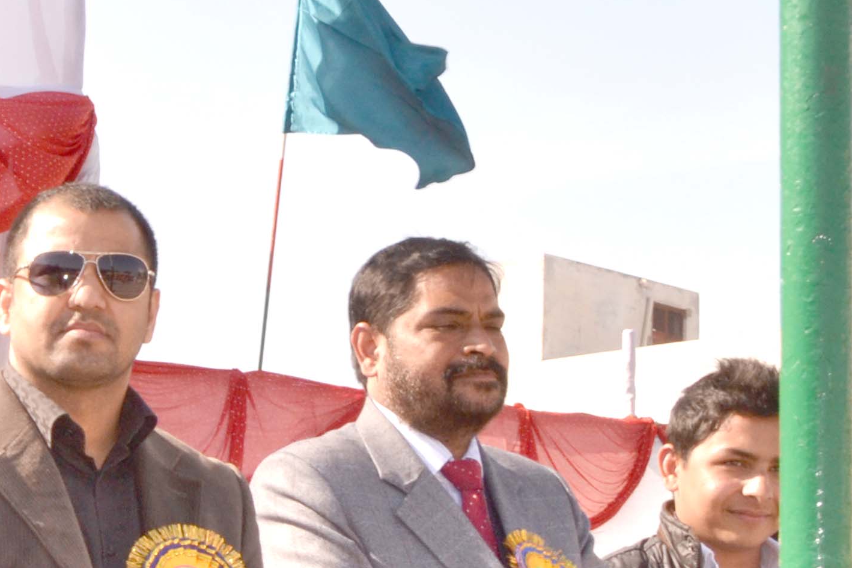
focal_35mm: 117
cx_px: -386
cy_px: 833
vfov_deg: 11.3
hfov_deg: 16.2
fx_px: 2768
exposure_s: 1/125
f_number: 13
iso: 250
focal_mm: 24
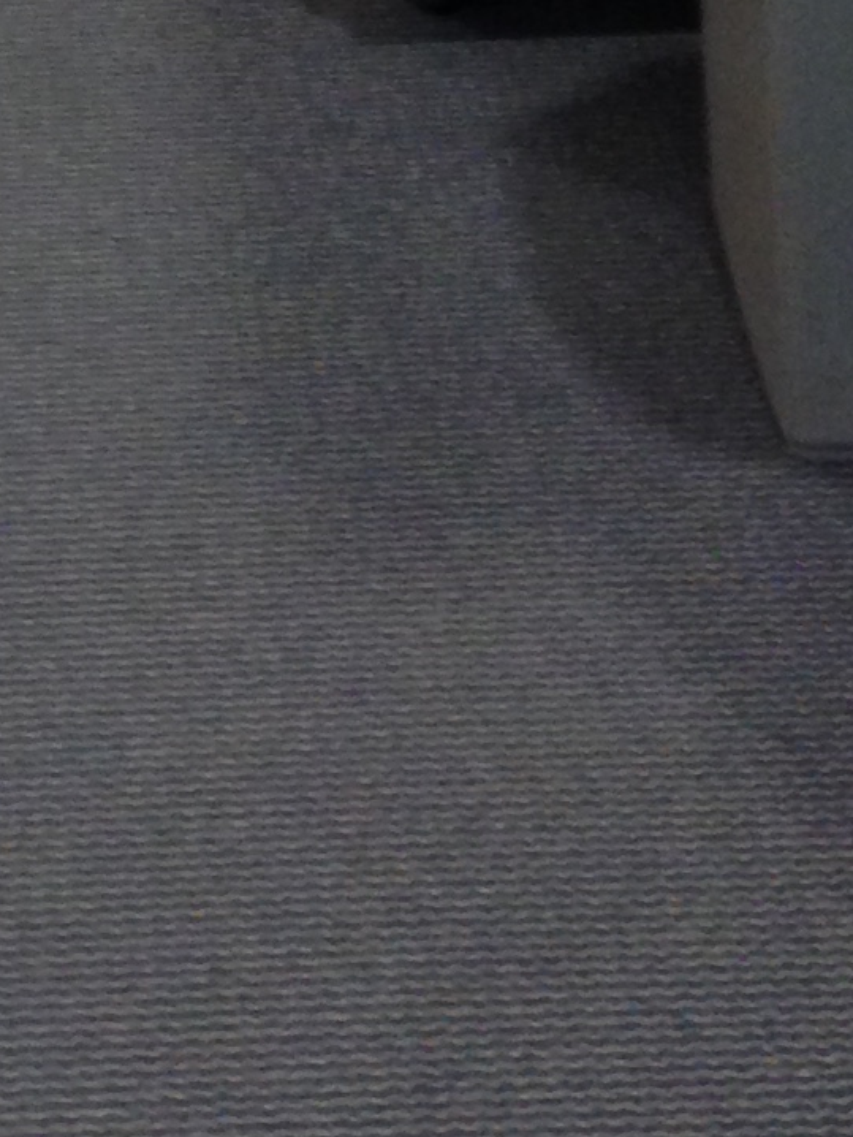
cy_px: -1330
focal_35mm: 150
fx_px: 4925
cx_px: -52
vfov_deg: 11.5
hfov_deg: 9.8
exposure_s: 1/20
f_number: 2.4
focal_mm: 4.12
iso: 160
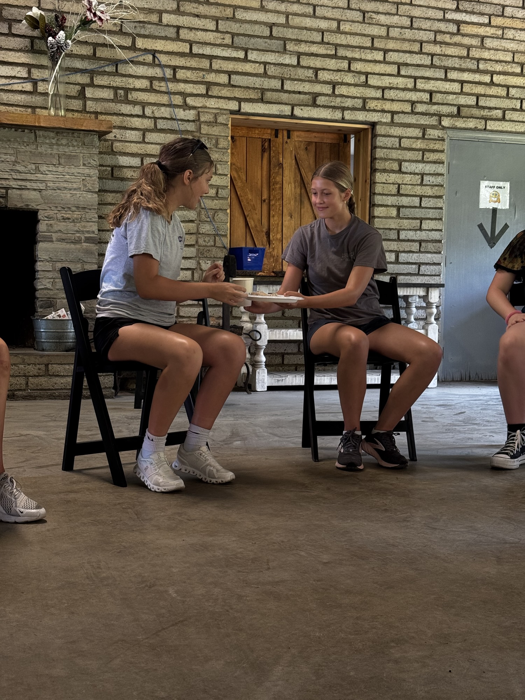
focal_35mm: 48
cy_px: 350
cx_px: 262
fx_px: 971
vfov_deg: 39.7
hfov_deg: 30.3
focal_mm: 6.76
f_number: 1.78
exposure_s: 1/60
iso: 125
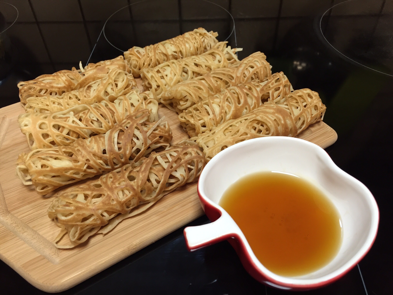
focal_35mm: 29
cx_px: 196
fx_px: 329
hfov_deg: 61.7
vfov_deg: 48.2
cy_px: 148
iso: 100
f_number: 2.2
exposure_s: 1/33
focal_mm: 4.15
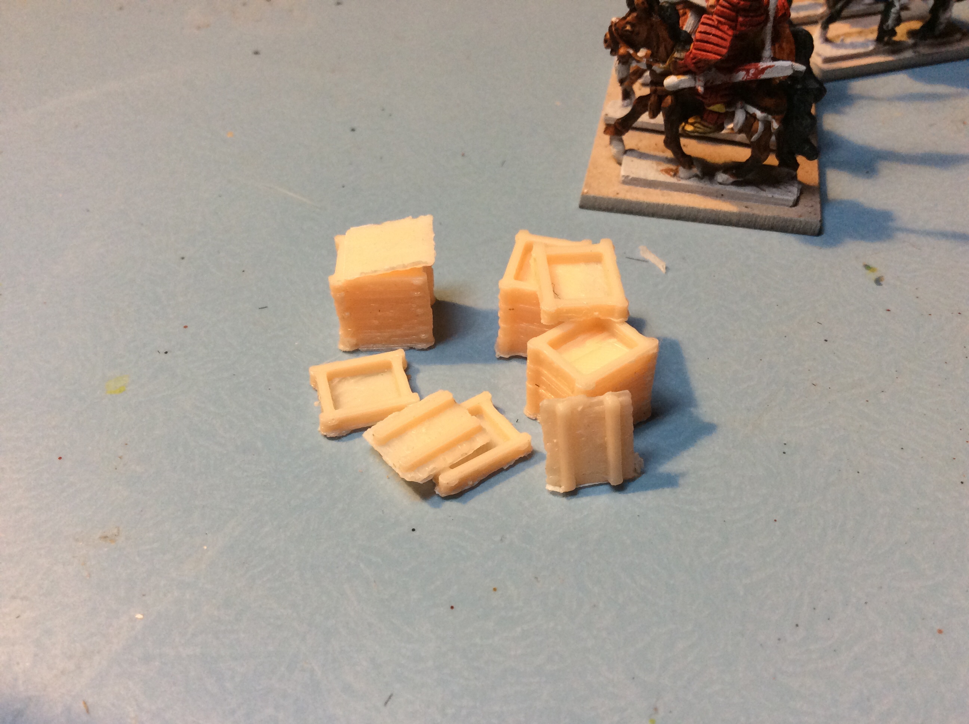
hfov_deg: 56.9
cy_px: 362
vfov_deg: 44.1
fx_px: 894
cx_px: 484
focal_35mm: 32
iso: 100
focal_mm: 3.3
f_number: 2.4
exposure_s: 1/25
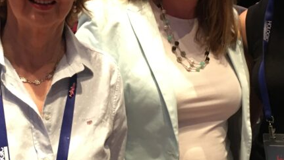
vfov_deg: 16.1
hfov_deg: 28.2
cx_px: 121
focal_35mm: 75
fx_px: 565
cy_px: 41
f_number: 2.2
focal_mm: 4.15
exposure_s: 1/33
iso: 160
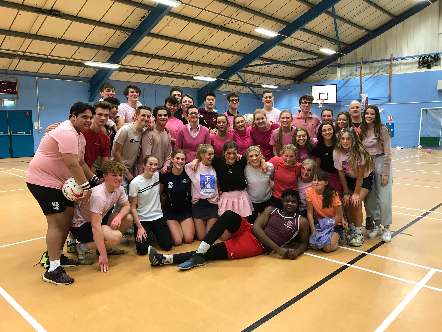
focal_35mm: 28
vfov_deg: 49.7
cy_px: 166
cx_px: 221
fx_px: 358
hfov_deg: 63.4
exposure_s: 1/17
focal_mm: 3.99
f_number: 1.8
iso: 50
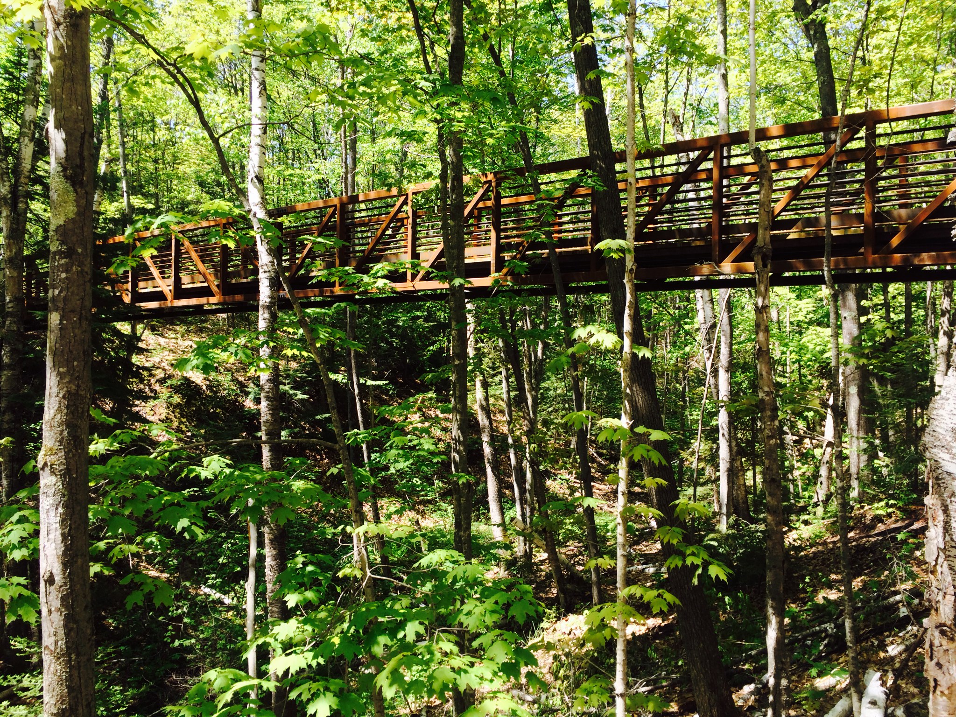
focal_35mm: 30
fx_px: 829
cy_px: 358
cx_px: 478
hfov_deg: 60.0
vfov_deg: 46.8
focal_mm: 4.12
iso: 32
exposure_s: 1/360
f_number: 2.2
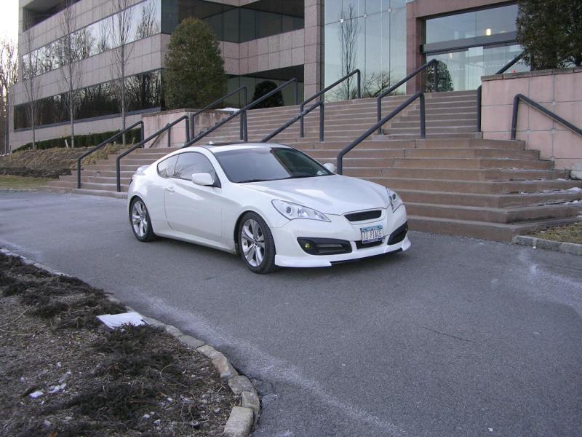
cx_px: 291
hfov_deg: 49.0
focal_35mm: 38
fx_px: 639
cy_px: 218
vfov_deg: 37.7
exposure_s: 1/107
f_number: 2.8
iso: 50
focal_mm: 5.8
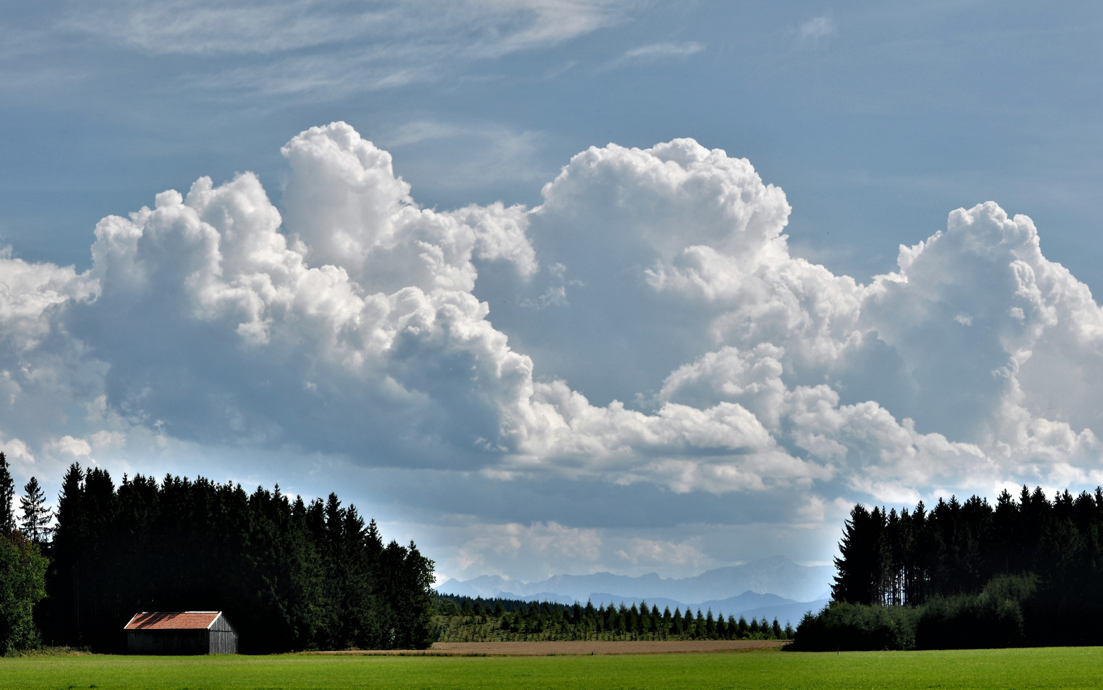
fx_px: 3247
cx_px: 553
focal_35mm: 108
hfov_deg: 19.3
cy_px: 344
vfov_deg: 12.1
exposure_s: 1/1000
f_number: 7.1
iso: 200
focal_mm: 70
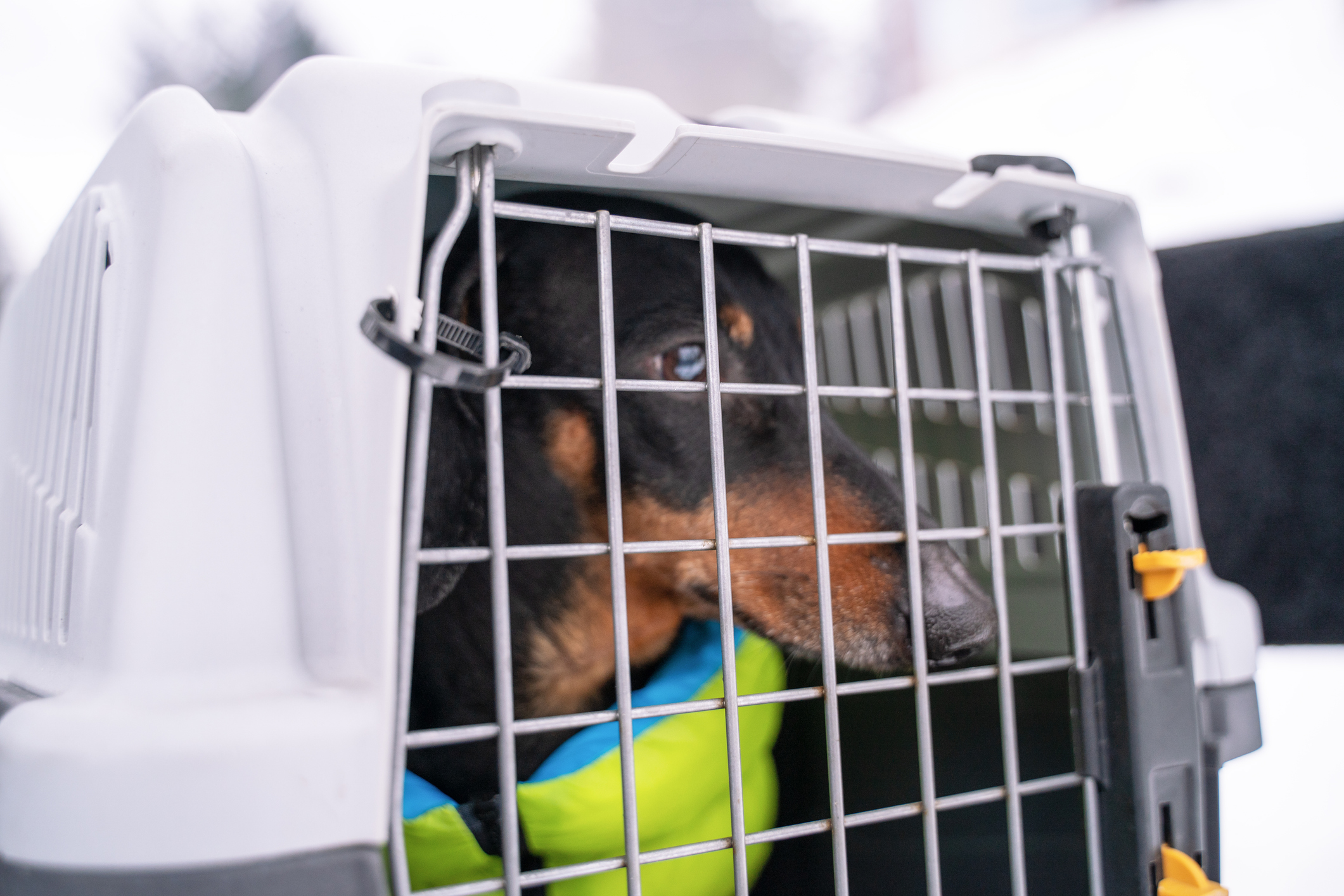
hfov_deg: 58.7
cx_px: 672
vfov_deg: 41.1
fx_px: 1195
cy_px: 448
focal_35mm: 32
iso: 400
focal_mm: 32
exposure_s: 1/500
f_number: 3.2
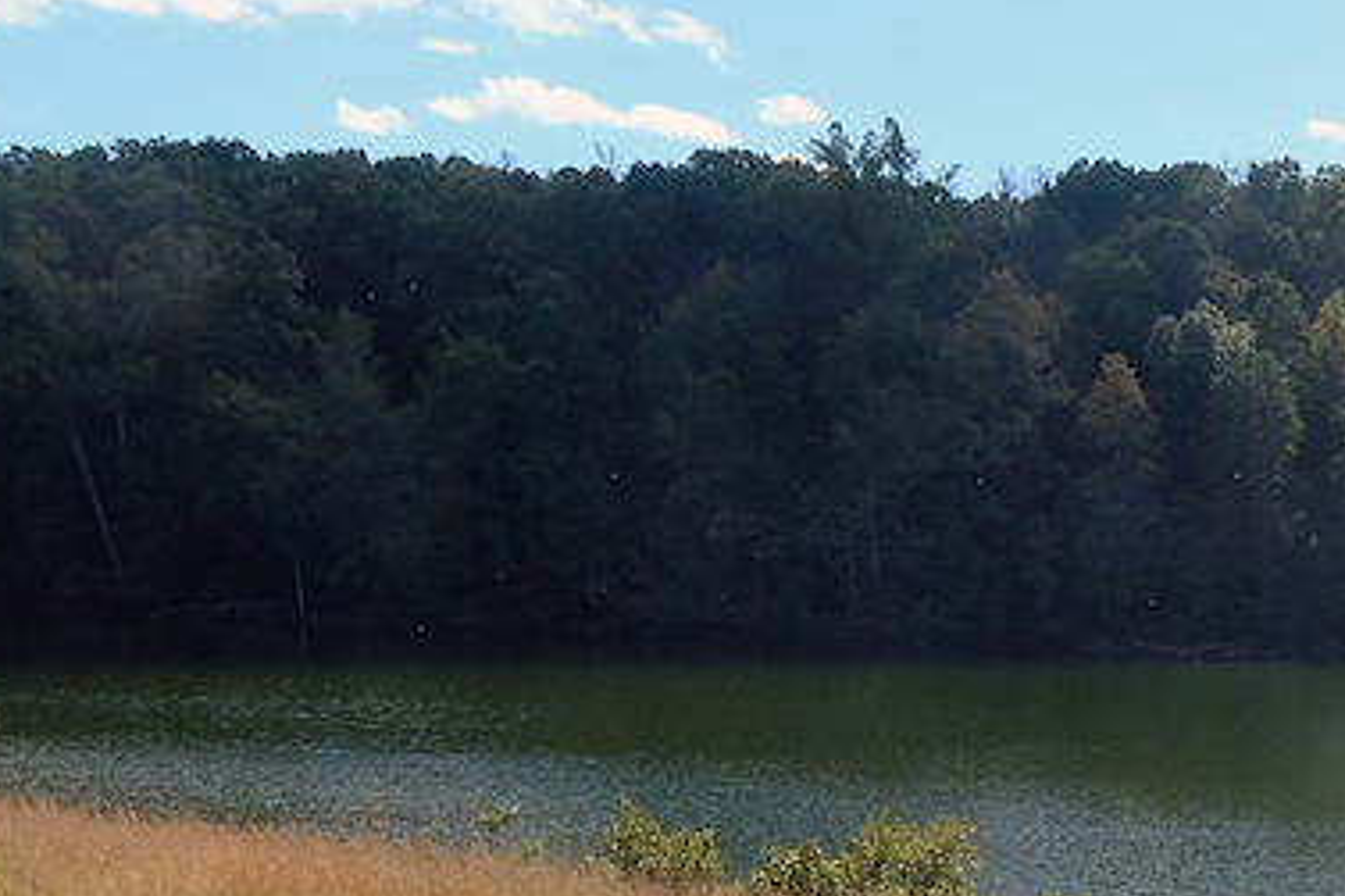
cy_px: 1303
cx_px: 1691
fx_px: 2614
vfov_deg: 17.6
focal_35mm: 70
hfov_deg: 25.4
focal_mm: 14.5
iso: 800
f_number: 11
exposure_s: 1/500
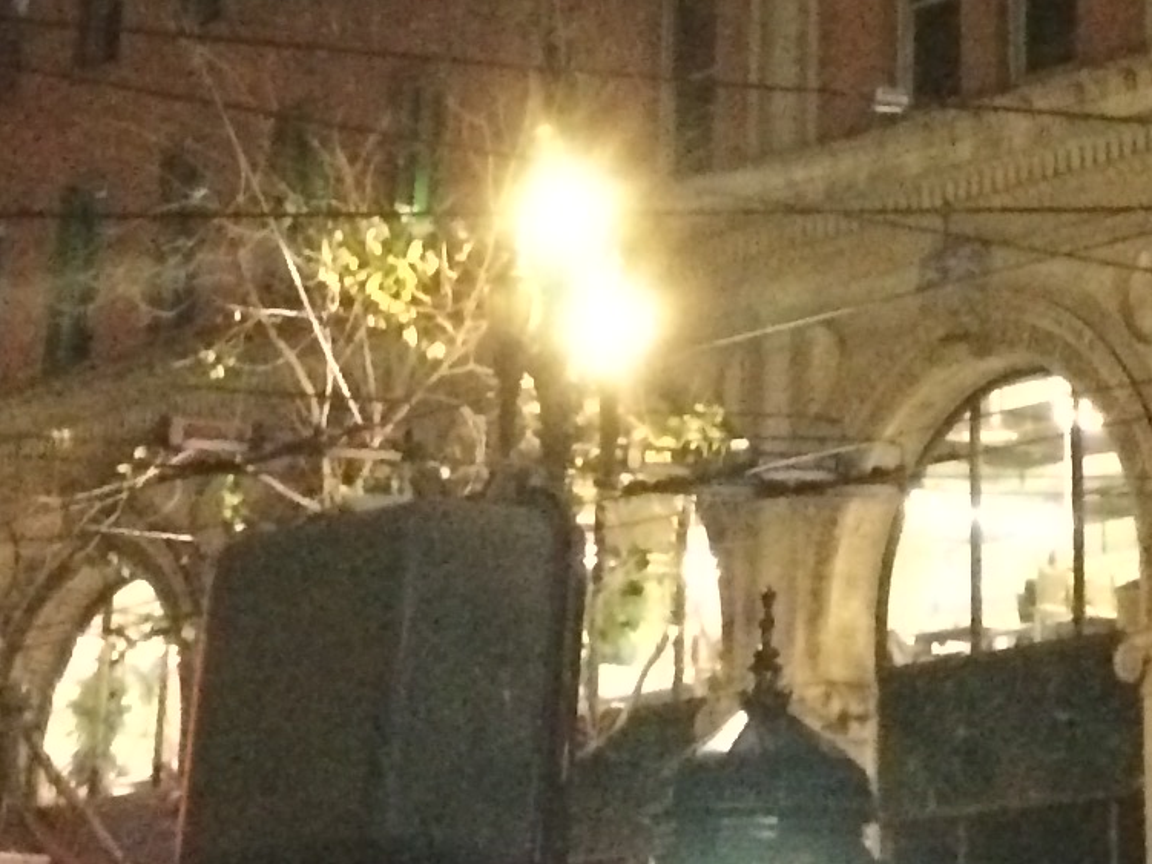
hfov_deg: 15.5
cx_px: 1029
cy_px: -901
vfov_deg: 10.7
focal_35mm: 126
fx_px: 4193
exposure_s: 1/15
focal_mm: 4.15
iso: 800
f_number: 2.2
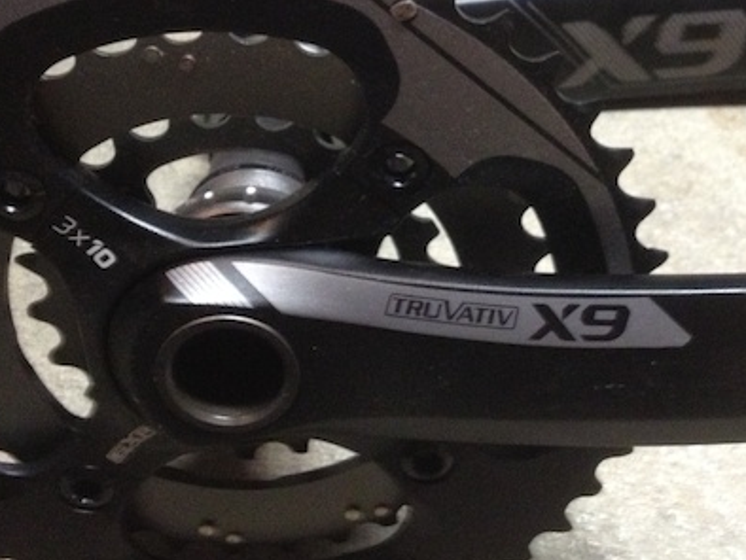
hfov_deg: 27.2
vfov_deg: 20.6
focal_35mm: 71
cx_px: 521
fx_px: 1531
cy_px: 170
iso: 400
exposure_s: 1/15
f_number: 2.4
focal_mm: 4.28
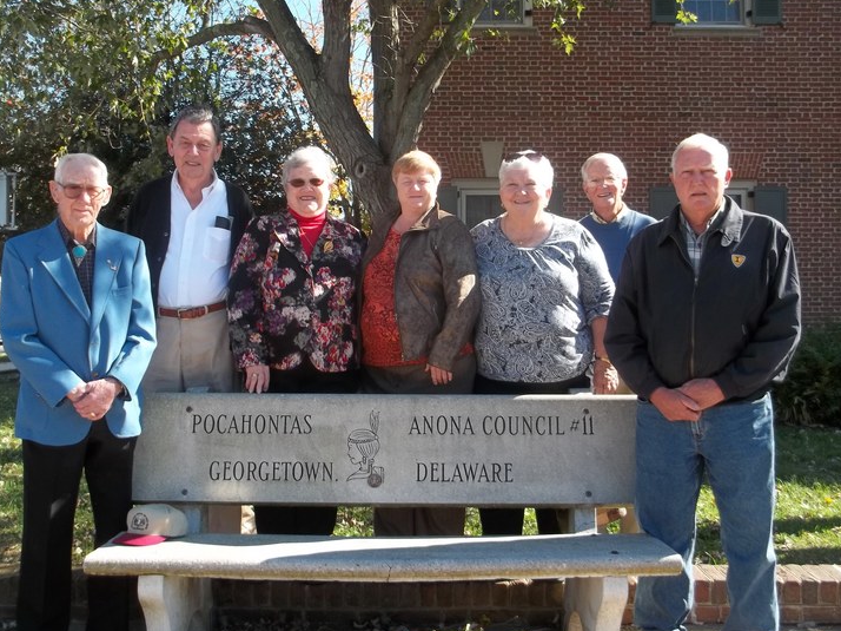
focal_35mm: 37
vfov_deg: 38.6
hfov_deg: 50.1
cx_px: 410
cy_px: 318
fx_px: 899
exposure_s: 1/250
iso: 64
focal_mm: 5.9
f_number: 3.3
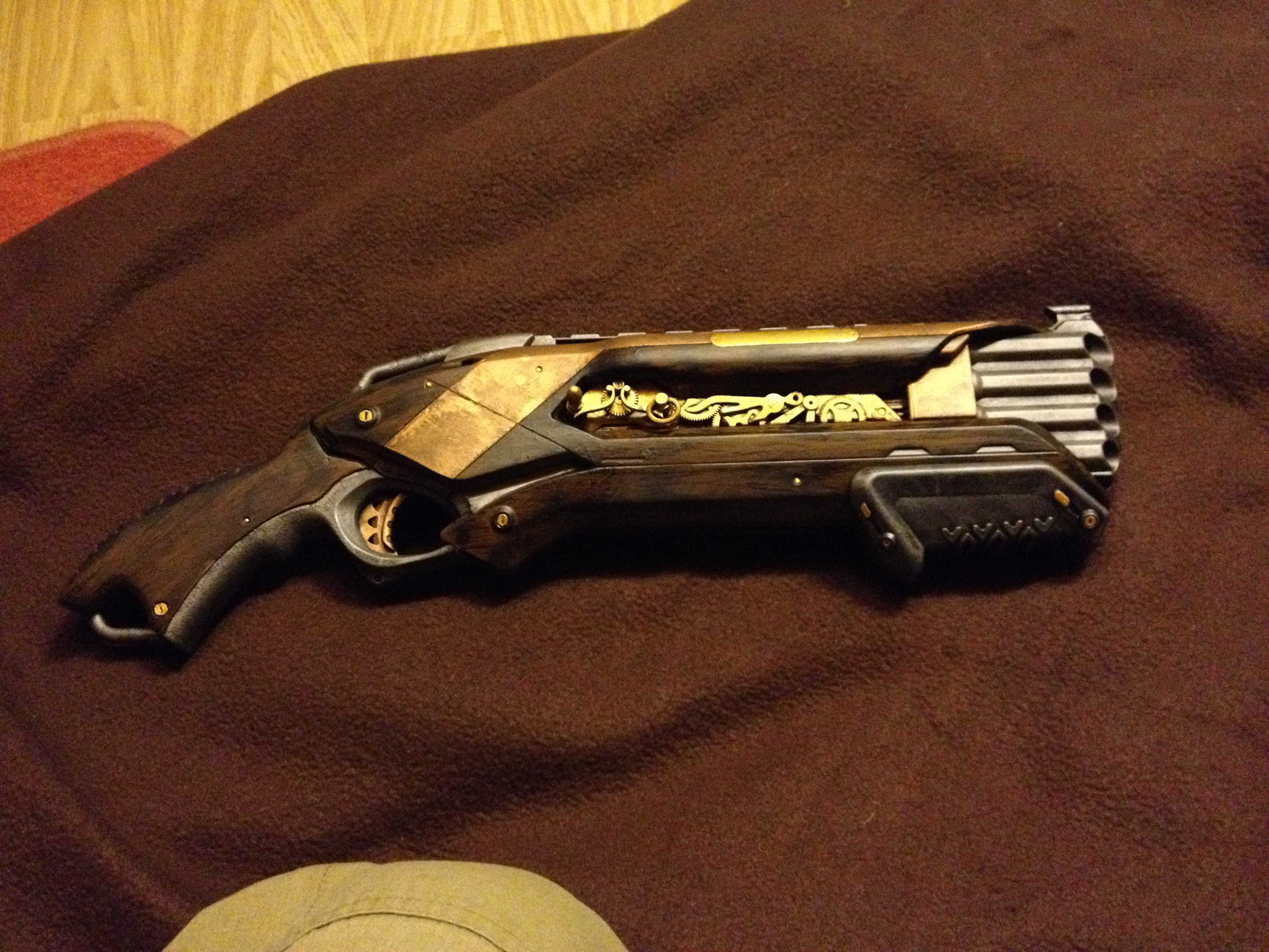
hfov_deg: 52.6
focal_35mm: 35
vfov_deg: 40.7
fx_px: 1283
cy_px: 476
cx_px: 634
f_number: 2.4
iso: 800
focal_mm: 4.28
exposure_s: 1/15
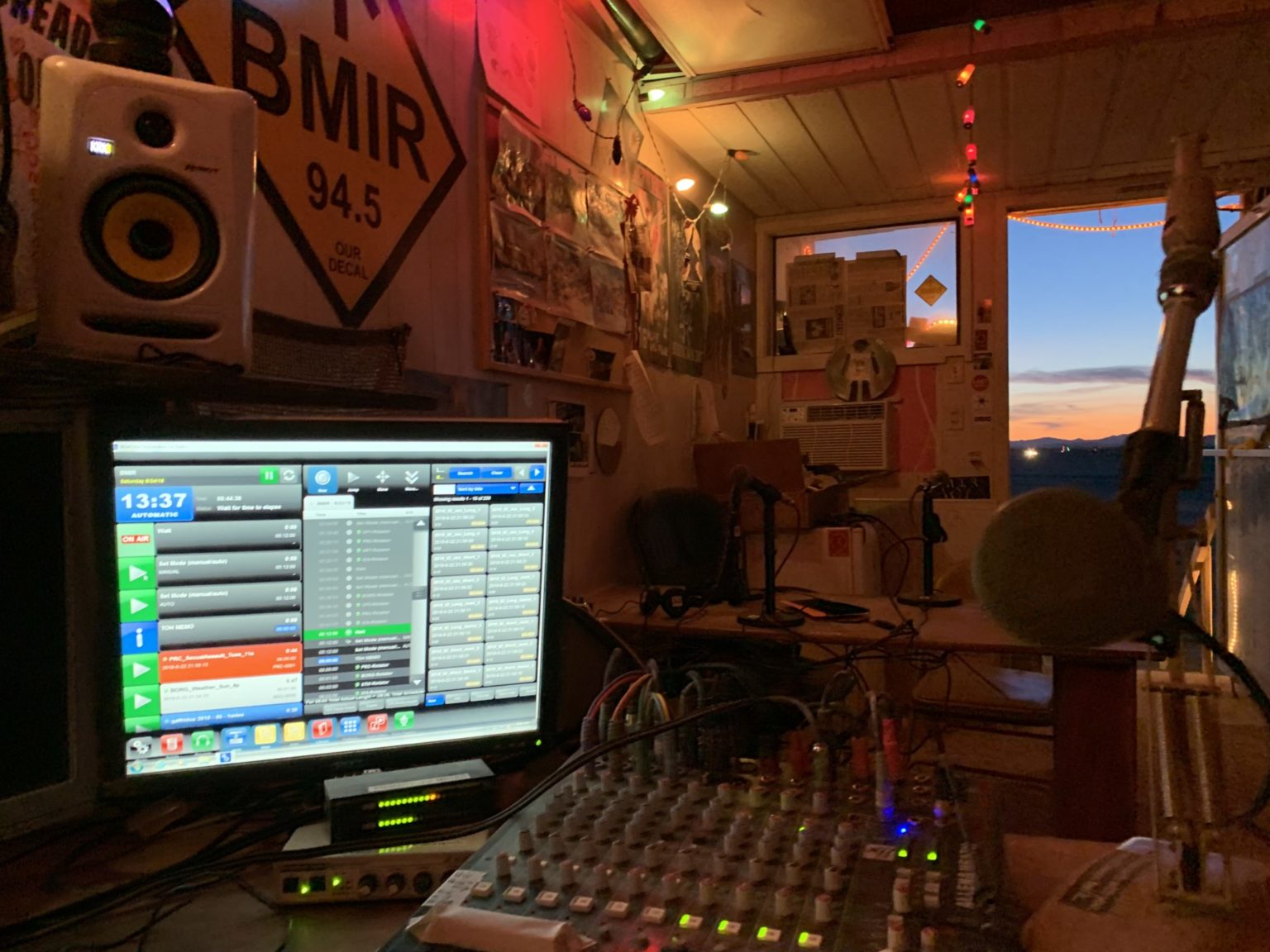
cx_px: 635
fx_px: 954
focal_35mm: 26
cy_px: 476
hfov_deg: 67.3
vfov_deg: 53.1
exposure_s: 1/30
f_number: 1.8
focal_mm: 4.25
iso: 640
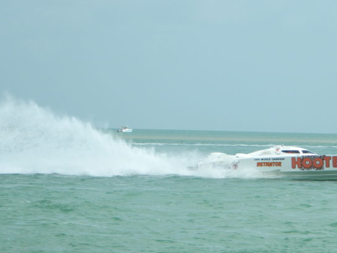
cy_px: 111
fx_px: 2442
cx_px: 218
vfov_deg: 5.9
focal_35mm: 251
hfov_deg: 7.9
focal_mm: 31.8
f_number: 5.1
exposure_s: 1/500
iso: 80
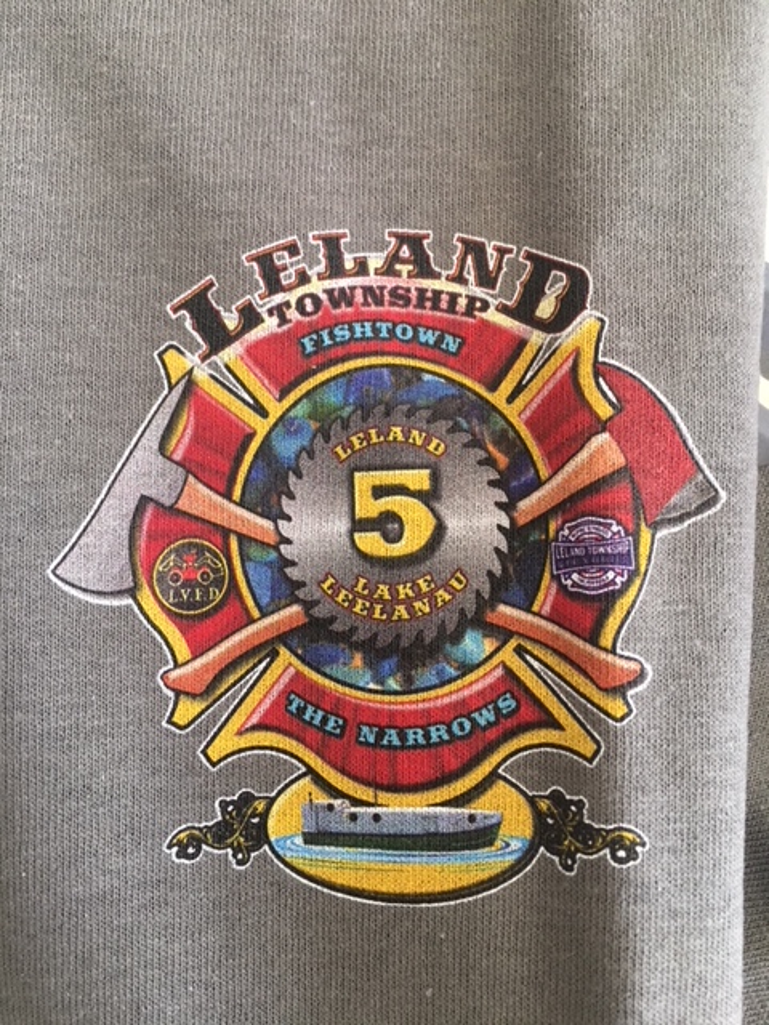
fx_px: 859
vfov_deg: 61.7
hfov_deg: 48.2
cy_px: 512
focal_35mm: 29
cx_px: 384
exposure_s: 1/15
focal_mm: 4.15
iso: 40
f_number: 2.2
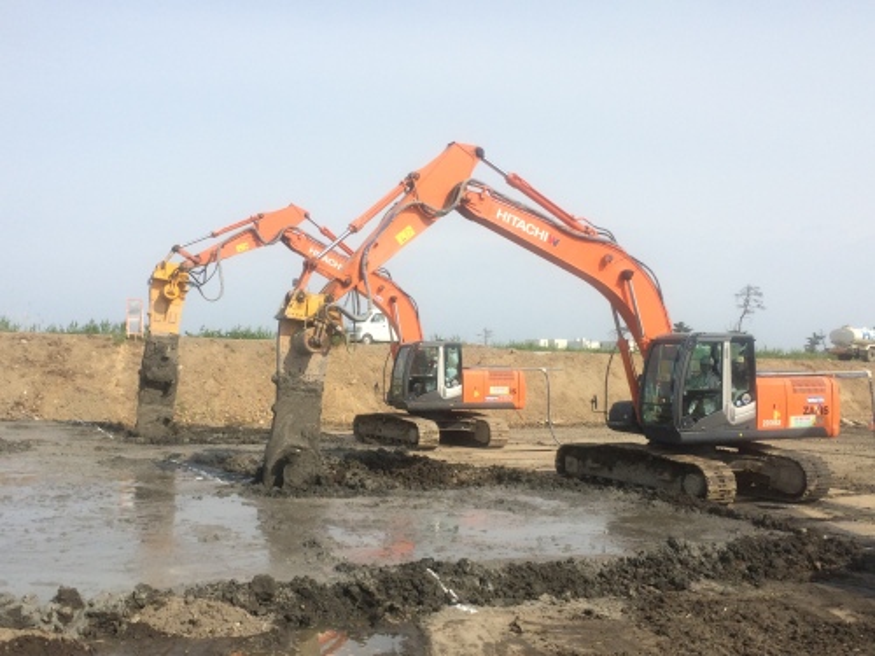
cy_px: 328
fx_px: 733
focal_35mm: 29
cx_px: 438
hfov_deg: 61.7
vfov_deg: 48.2
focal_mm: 4.15
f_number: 2.2
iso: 32
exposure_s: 1/2415
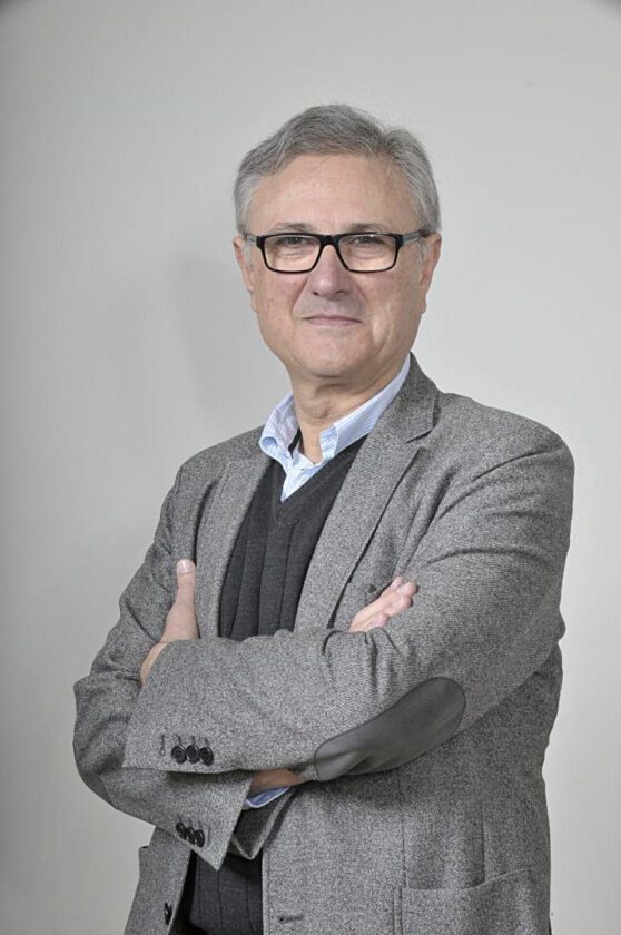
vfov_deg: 30.5
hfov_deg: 20.6
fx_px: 1712
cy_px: 468
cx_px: 310
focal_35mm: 66
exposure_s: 1/320
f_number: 18
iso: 250
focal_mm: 44
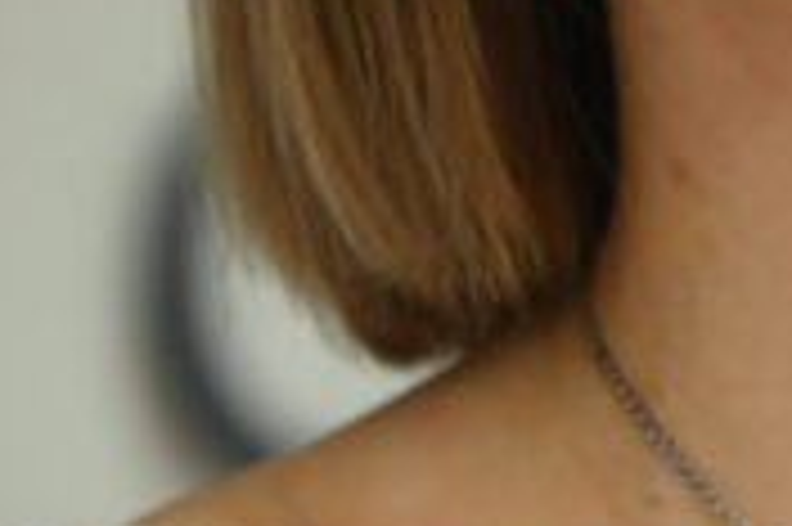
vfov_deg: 1.2
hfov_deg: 1.8
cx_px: 1112
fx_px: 25606
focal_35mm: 1165
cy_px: -686
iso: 2000
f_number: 4
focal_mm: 200
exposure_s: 1/160
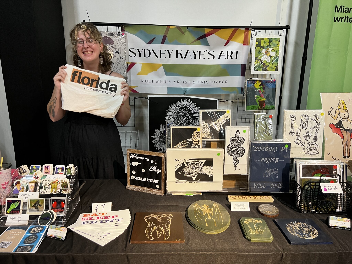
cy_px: 132
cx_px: 176
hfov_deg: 67.3
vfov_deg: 53.1
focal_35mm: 26
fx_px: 264
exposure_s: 1/60
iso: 320
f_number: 1.5
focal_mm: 5.7
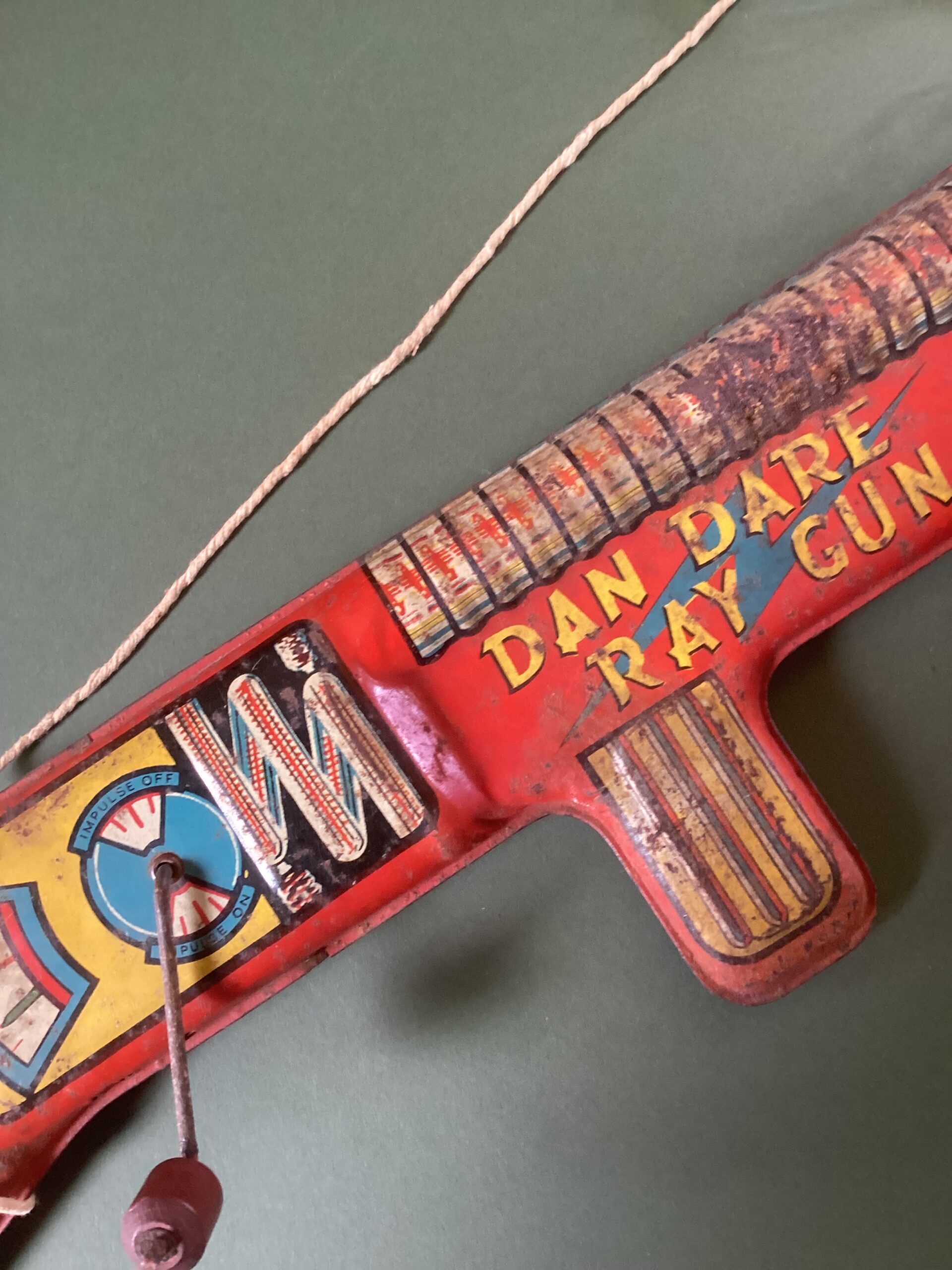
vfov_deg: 58.4
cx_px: 476
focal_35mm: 31
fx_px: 1137
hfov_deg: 45.4
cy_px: 635
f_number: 2.4
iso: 320
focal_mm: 3.3
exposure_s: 1/33
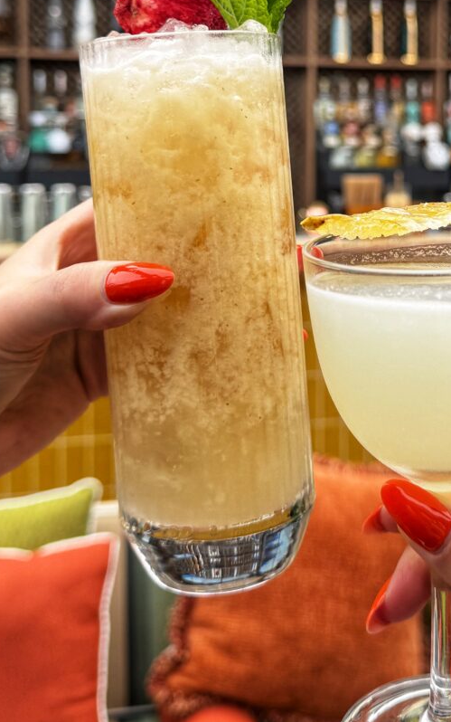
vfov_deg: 38.8
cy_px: 204
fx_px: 1003
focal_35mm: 51
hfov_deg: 25.1
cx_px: 332
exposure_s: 1/1076
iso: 80
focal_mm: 6.76
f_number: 1.78
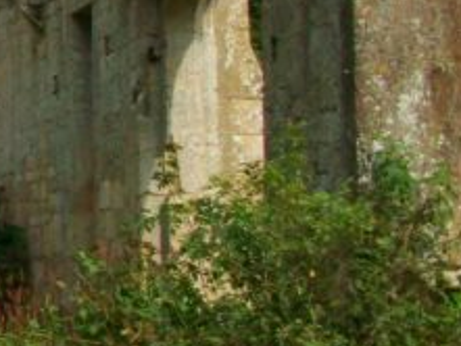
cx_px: -428
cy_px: 58
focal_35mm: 148
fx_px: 1972
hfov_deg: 12.0
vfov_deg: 10.0
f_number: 2.8
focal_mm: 5.7
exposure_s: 1/640
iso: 64
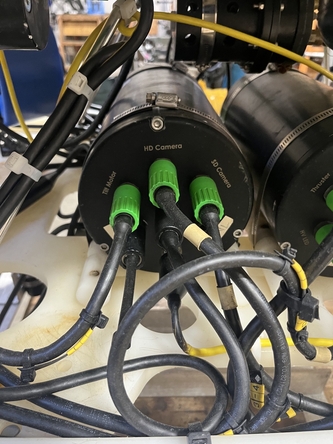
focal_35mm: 26
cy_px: 222
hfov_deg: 53.1
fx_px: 333
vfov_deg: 67.3
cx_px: 166
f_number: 1.6
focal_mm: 5.1
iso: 500
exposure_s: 1/60
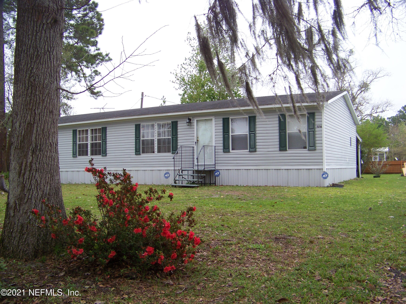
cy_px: 152
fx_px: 422
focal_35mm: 36
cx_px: 203
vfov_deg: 39.7
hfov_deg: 51.4
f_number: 2.8
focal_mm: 5.85
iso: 64
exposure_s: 1/320
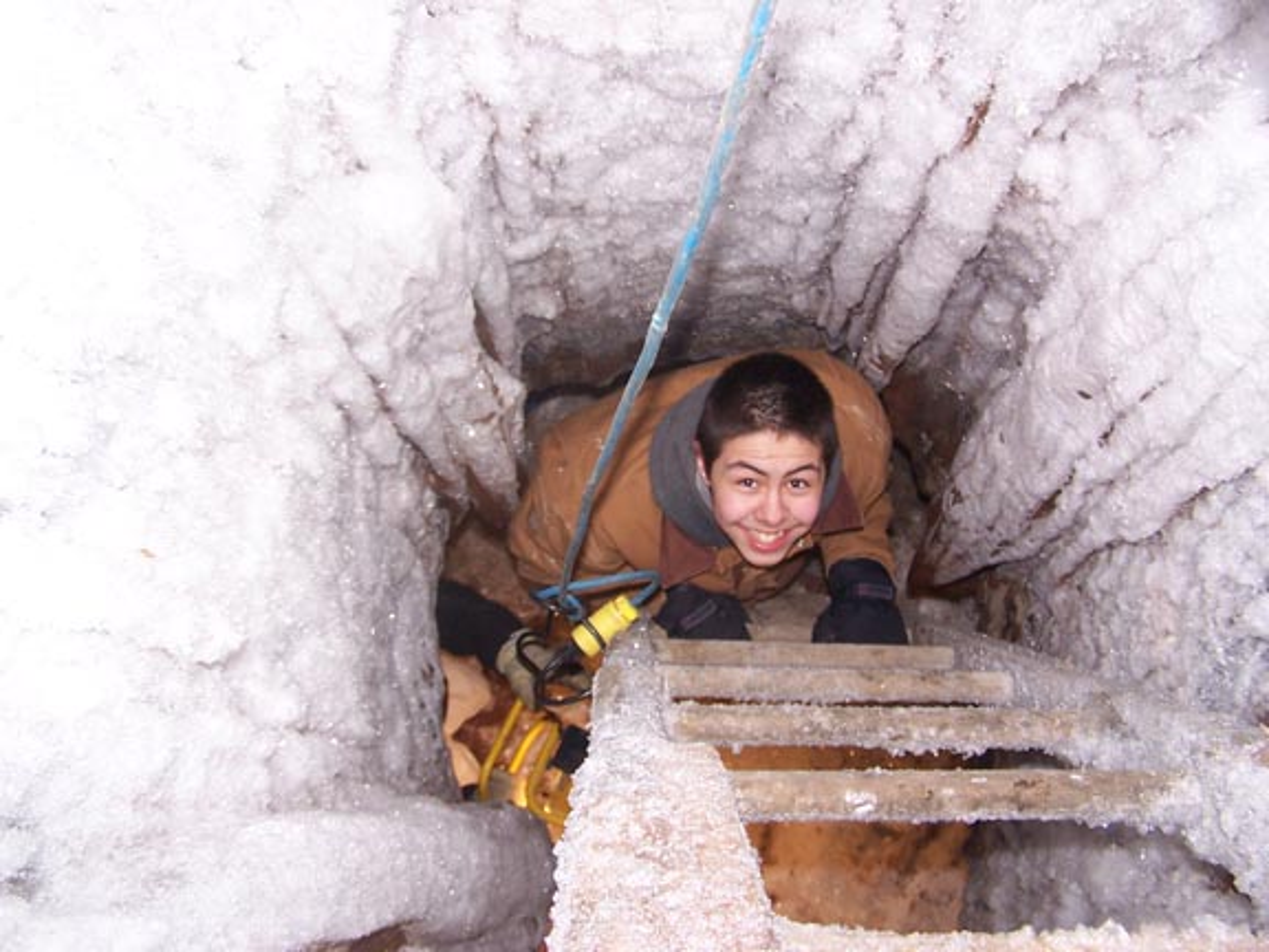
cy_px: 476
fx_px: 1393
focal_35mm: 38
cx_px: 634
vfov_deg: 37.7
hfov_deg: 49.0
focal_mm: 6.3
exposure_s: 1/60
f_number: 2.8
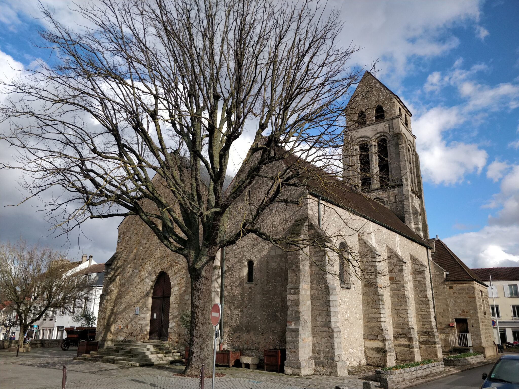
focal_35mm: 24
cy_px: 194
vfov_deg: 56.8
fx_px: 360
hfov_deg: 71.6
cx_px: 260
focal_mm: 4.1
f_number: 1.7
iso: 125
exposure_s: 1/1388
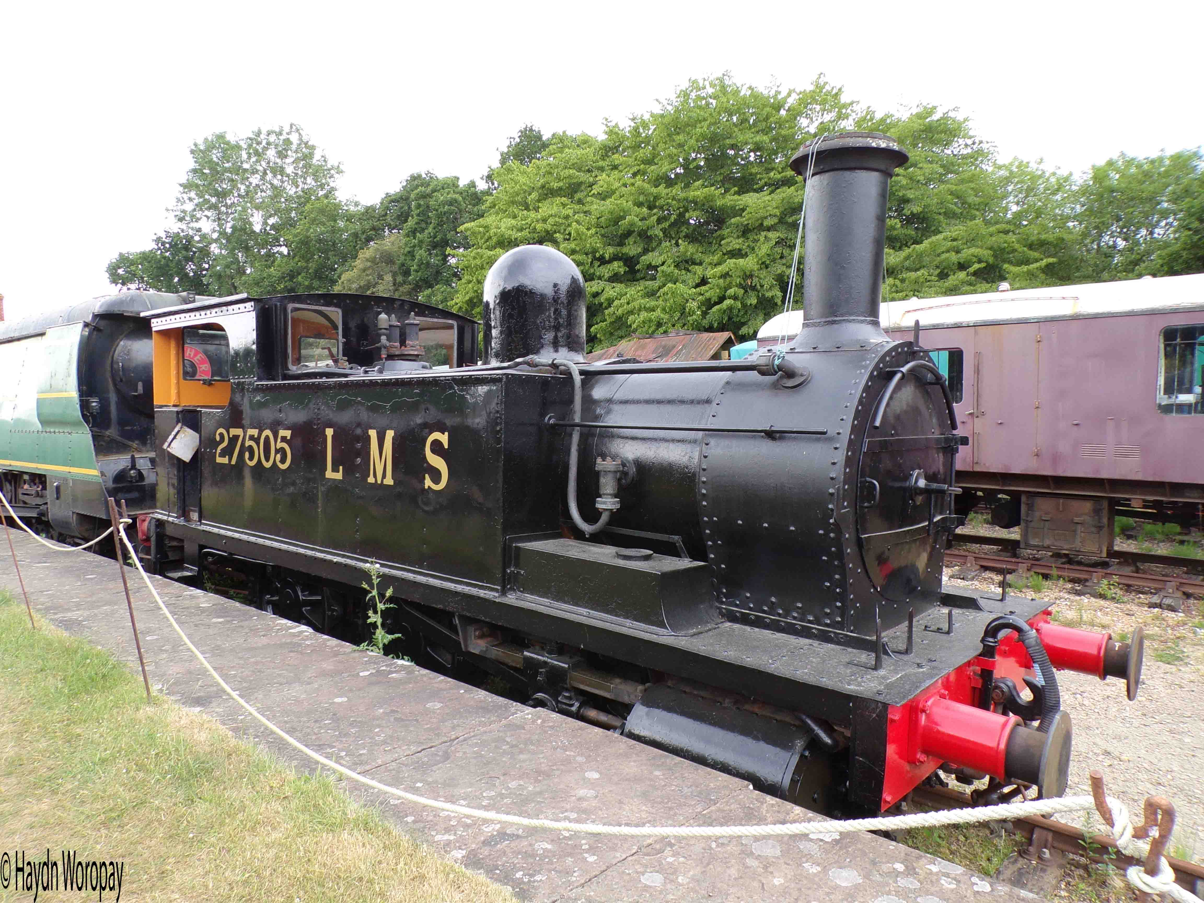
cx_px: 602
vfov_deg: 56.8
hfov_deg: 71.6
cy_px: 452
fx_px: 835
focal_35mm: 24
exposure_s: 1/70
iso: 80
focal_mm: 4.3
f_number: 4.4
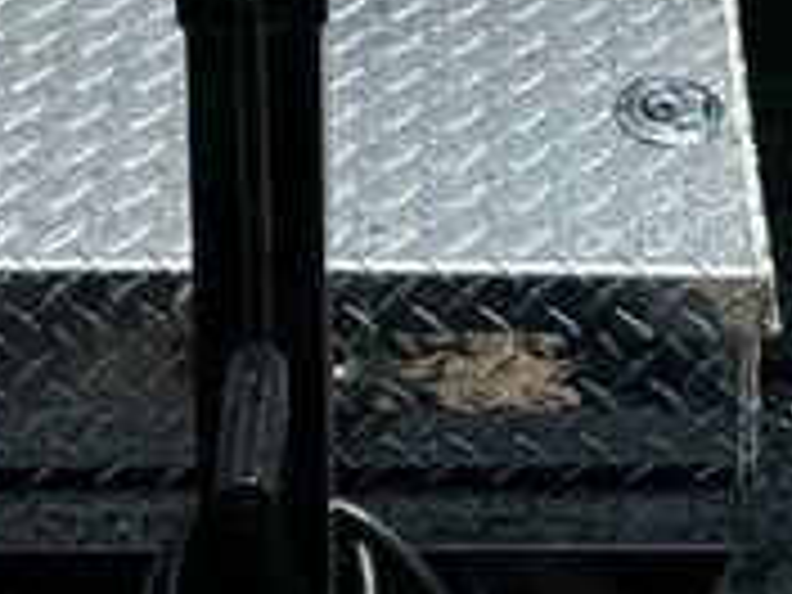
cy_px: -756
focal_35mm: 140
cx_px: 436
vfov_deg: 9.6
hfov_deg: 14.1
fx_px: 3203
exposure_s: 1/4348
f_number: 1.78
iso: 80
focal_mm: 6.86
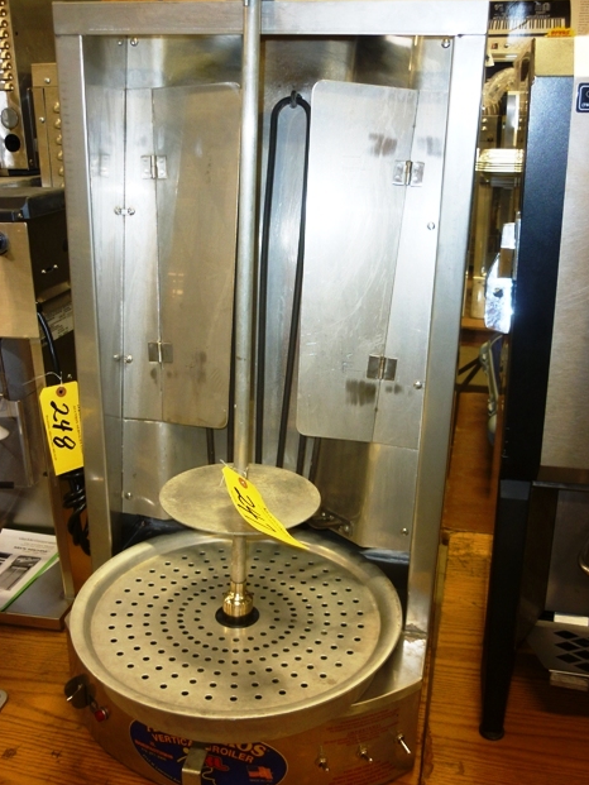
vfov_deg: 53.9
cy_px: 396
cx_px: 300
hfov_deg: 41.8
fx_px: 771
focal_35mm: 34
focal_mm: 5.5
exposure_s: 1/30
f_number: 2.8
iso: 100
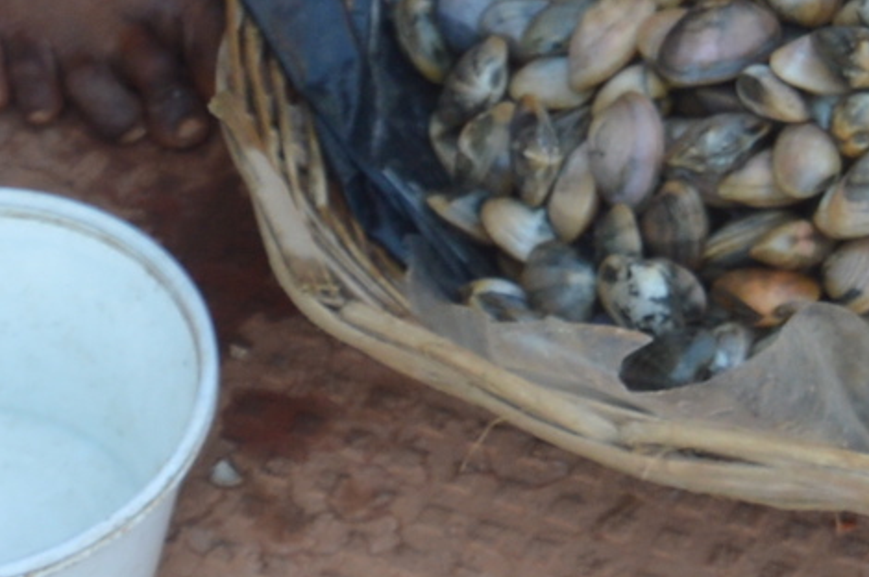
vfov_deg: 5.4
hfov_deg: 8.2
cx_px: 1701
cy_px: -1028
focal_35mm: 240
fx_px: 5790
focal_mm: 25
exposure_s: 1/125
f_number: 5.6
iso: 125
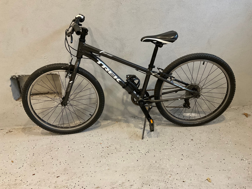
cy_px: 94
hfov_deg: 61.7
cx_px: 126
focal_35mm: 29
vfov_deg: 48.2
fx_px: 211
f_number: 1.8
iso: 200
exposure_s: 1/60
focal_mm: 3
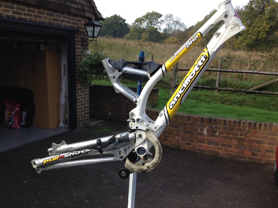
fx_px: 289
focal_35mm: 36
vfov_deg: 39.7
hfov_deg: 51.3
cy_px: 103
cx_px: 134
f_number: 2.4
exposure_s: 1/430
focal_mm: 4.12
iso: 50
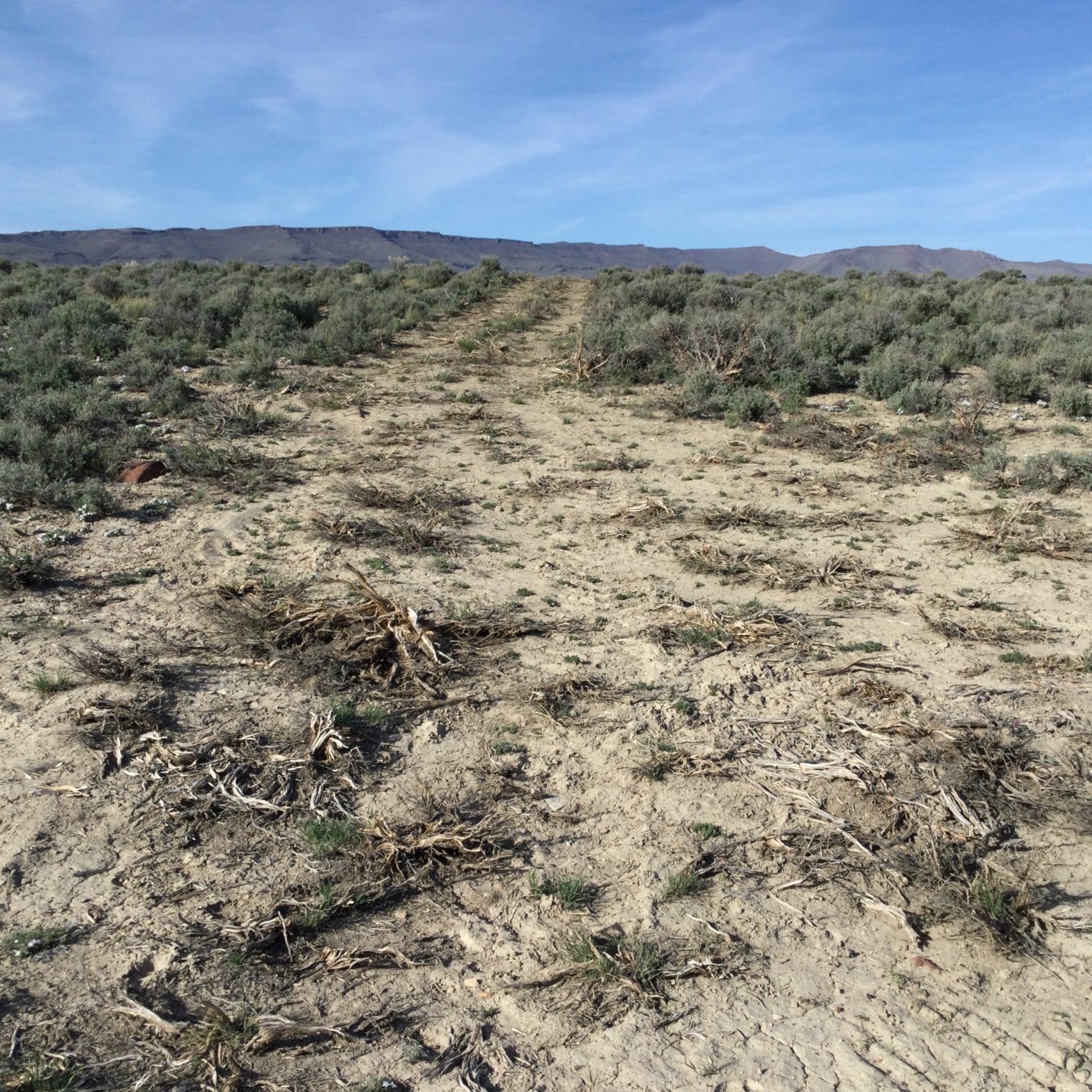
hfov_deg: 44.9
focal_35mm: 37
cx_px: 554
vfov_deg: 44.9
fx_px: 1321
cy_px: 548
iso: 25
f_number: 2.4
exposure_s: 1/1481
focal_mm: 3.3
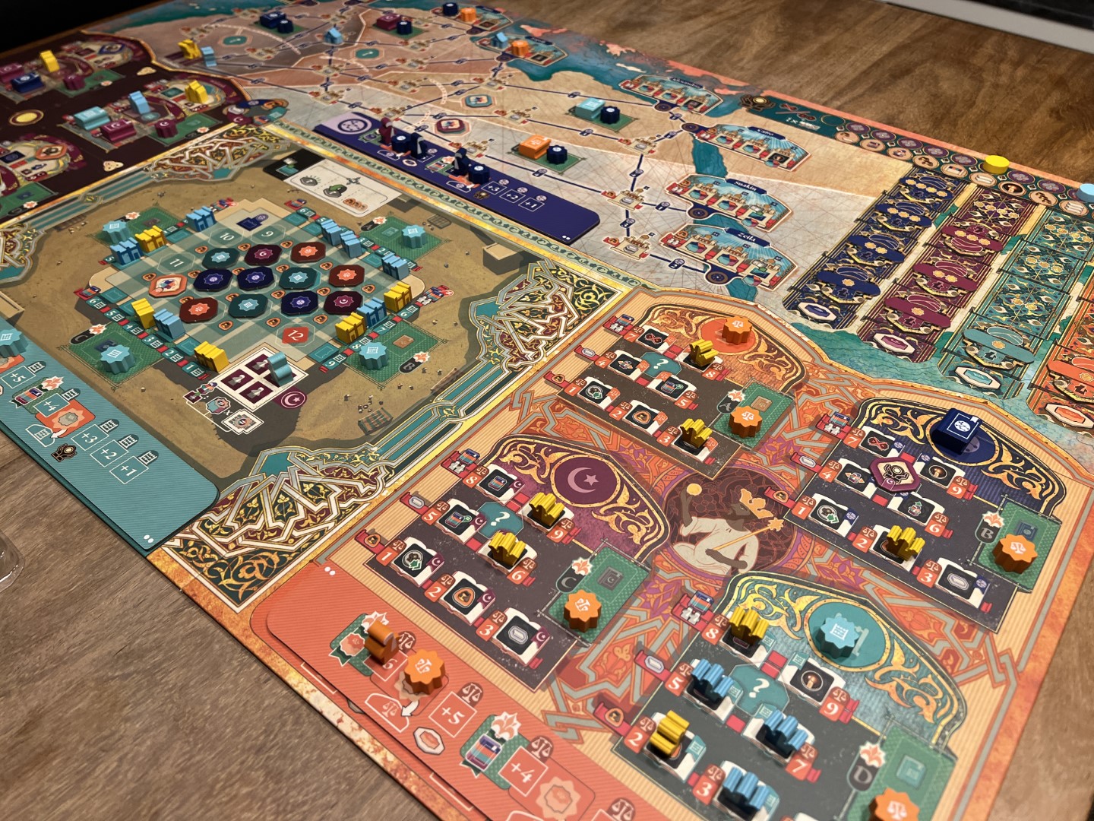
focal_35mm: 26
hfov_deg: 67.3
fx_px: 822
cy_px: 410
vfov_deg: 53.1
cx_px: 547
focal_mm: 5.7
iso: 100
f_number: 1.5
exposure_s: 1/100
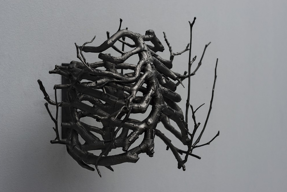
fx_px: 407
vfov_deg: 26.5
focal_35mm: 51
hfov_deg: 38.9
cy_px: 96
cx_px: 143
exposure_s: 1/2
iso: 100
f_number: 9
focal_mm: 50
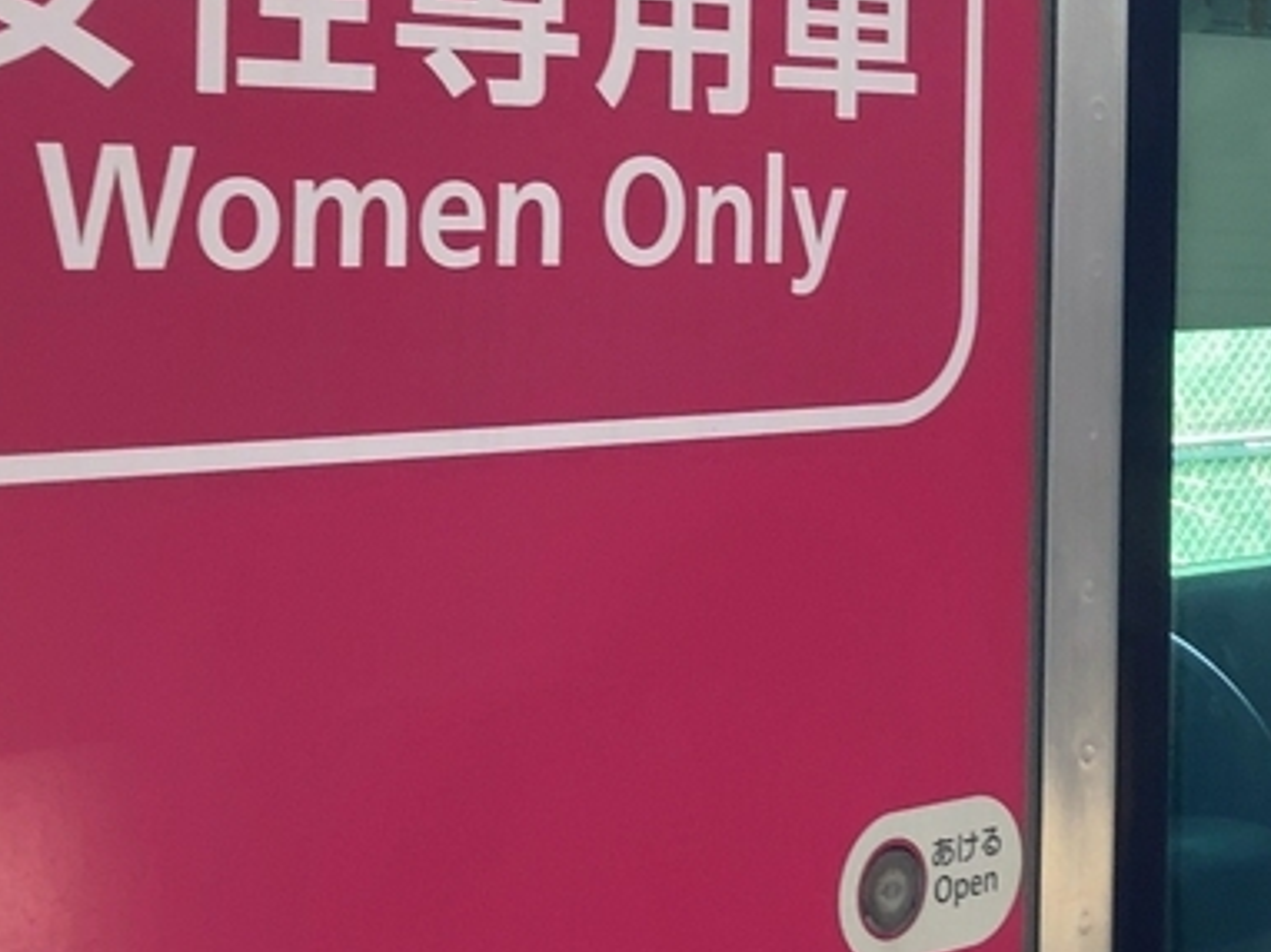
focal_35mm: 88
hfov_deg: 21.7
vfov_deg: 16.7
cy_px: 226
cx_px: 1194
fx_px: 3229
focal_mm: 3.99
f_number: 1.8
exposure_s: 1/120
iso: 64
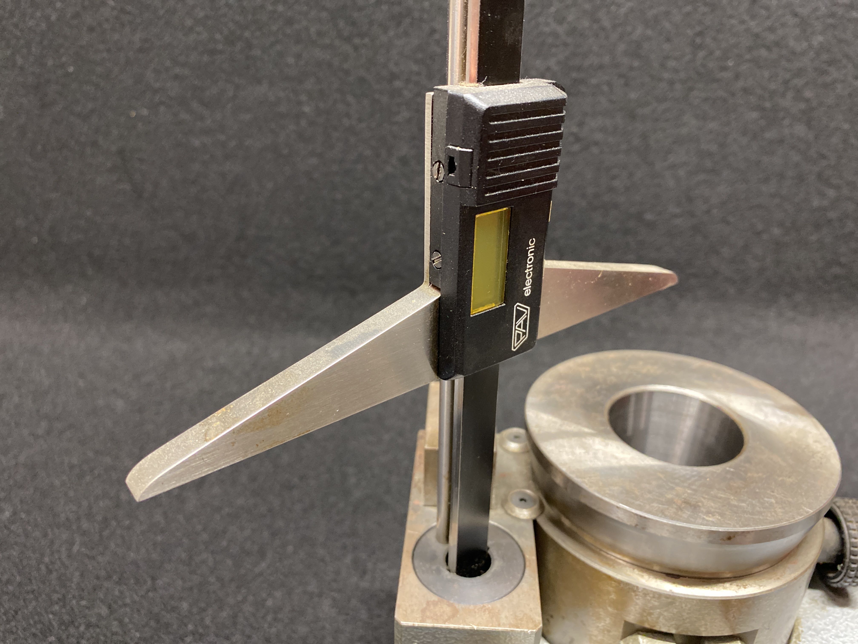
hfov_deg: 67.3
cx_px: 429
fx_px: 644
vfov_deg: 53.1
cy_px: 322
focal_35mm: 26
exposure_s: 1/50
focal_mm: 4.25
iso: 400
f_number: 1.8
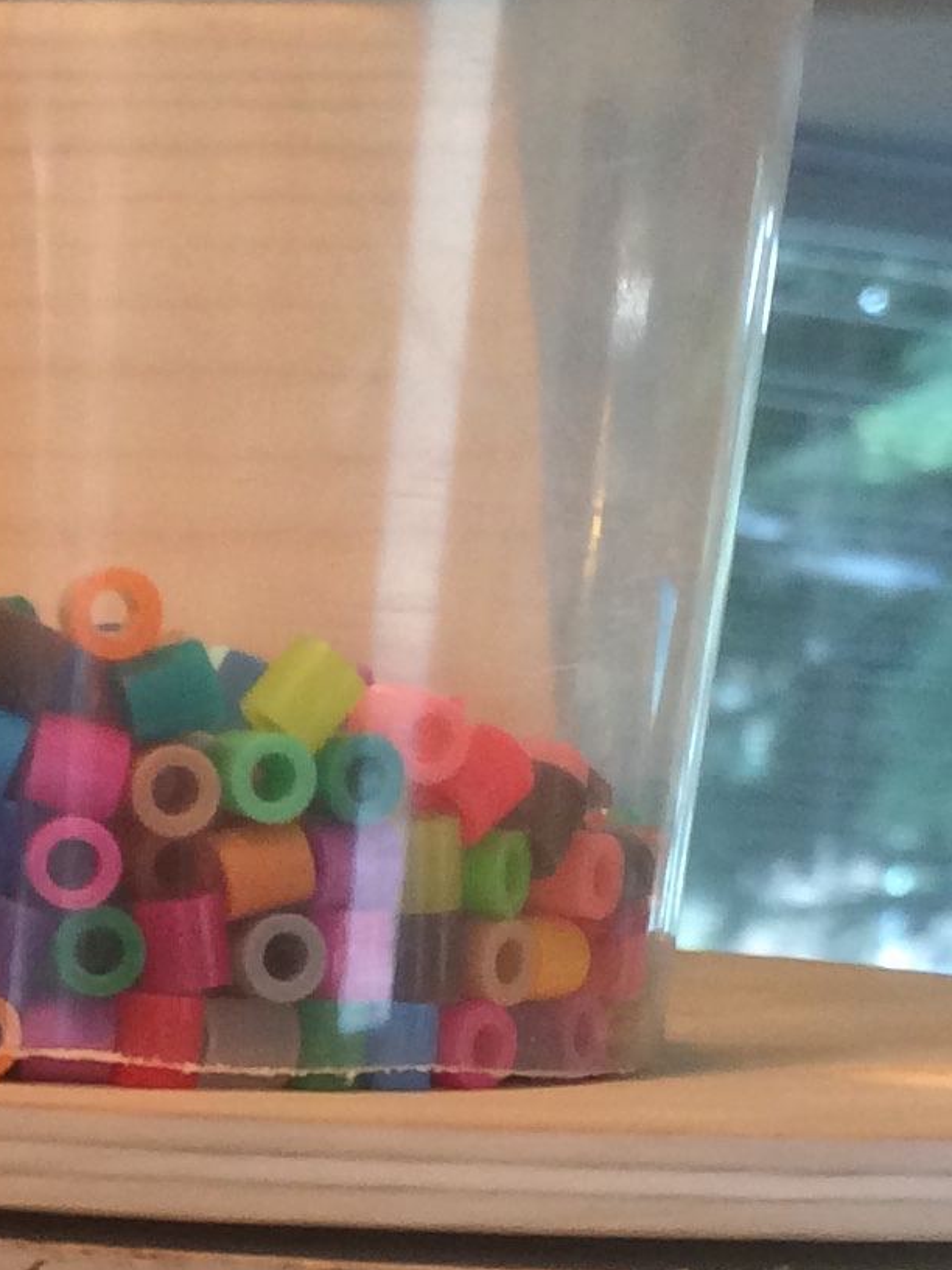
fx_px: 4254
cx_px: 70
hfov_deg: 12.7
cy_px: 924
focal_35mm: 116
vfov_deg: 16.9
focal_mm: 4.15
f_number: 2.2
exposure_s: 1/30
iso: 160
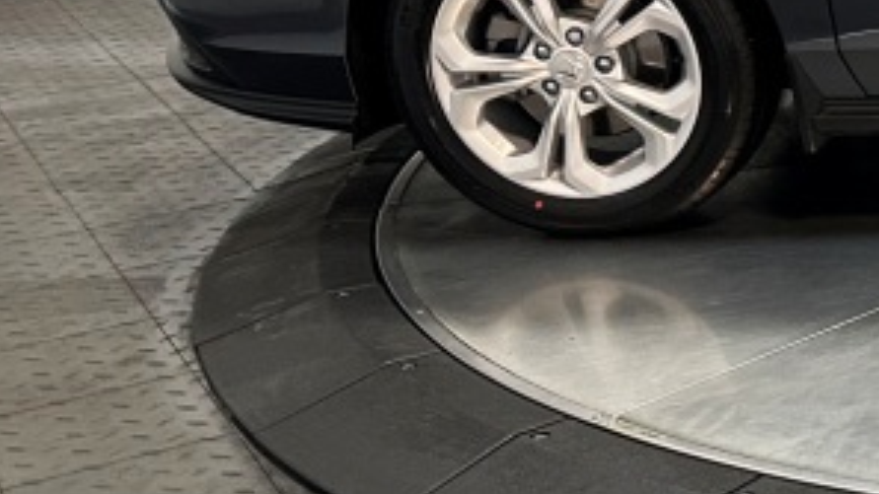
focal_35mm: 90
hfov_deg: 19.9
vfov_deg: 13.4
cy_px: 148
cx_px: 1388
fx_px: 2097
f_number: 1.78
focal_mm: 6.86
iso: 320
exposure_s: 1/60
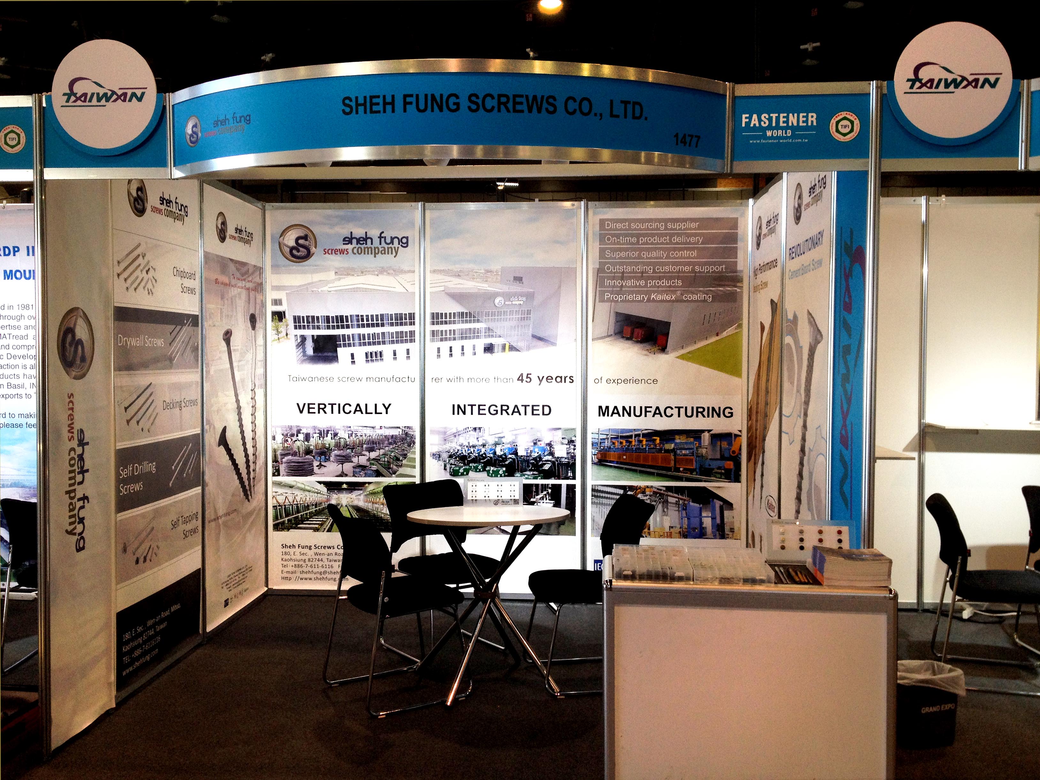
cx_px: 520
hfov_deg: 52.6
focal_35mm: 35
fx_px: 1051
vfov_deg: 40.7
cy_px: 390
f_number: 2.4
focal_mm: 4.28
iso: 80
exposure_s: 1/120
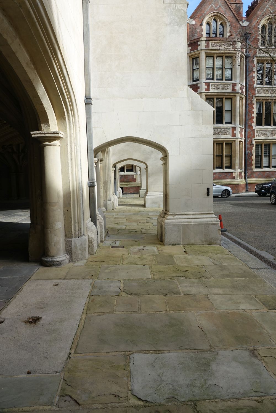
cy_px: 206
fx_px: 276
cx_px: 138
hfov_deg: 53.1
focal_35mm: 24
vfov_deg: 73.7
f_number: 4
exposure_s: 1/320
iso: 100
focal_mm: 8.8
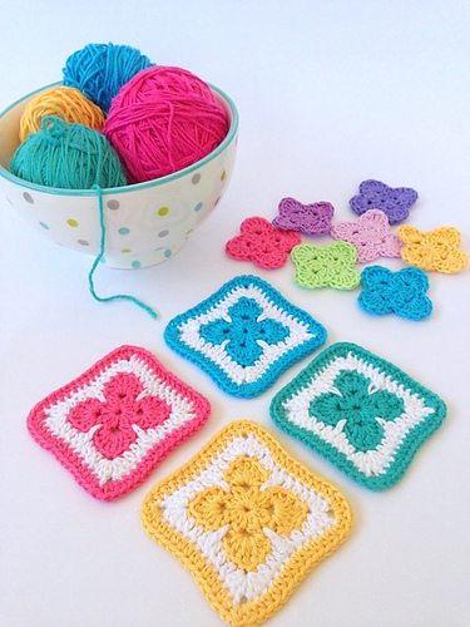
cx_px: 235
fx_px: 597
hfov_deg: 42.9
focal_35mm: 33
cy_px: 314
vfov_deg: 55.4
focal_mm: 4.12
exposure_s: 1/120
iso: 80
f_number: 2.4
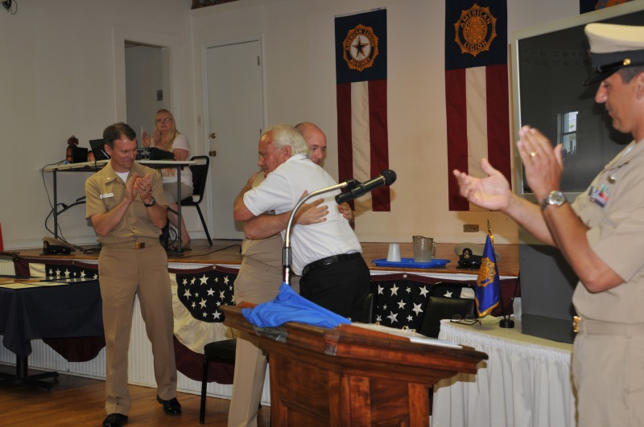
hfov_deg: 37.9
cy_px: 214
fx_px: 938
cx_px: 322
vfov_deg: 25.7
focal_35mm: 52
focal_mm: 35
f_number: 3.5
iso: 200
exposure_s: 1/60
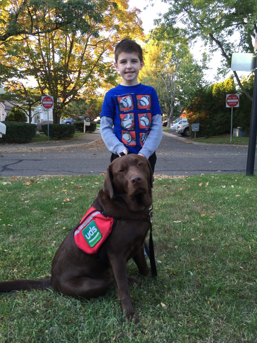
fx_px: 287
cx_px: 128
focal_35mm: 29
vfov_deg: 61.7
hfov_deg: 48.2
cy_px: 172
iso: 32
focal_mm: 4.15
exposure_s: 1/40
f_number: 2.2
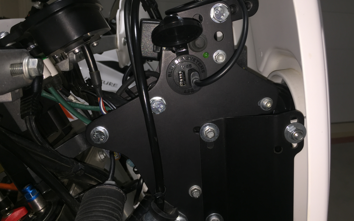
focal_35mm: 31
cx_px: 176
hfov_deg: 61.2
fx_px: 299
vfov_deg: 40.5
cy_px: 91
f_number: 2.2
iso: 32
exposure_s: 1/99
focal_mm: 4.15
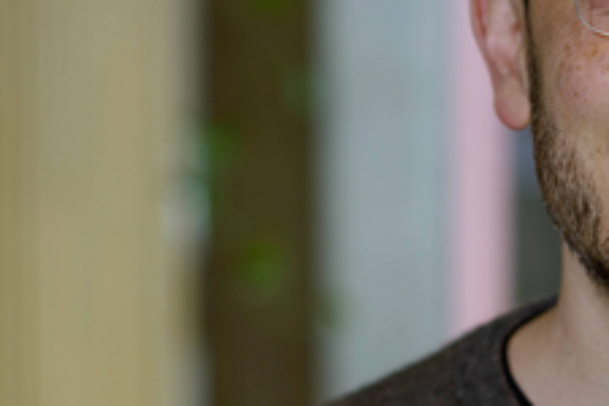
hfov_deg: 11.9
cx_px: 614
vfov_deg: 8.0
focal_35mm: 171
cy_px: 240
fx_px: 2893
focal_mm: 55
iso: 100
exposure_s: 1/200
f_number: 2.5
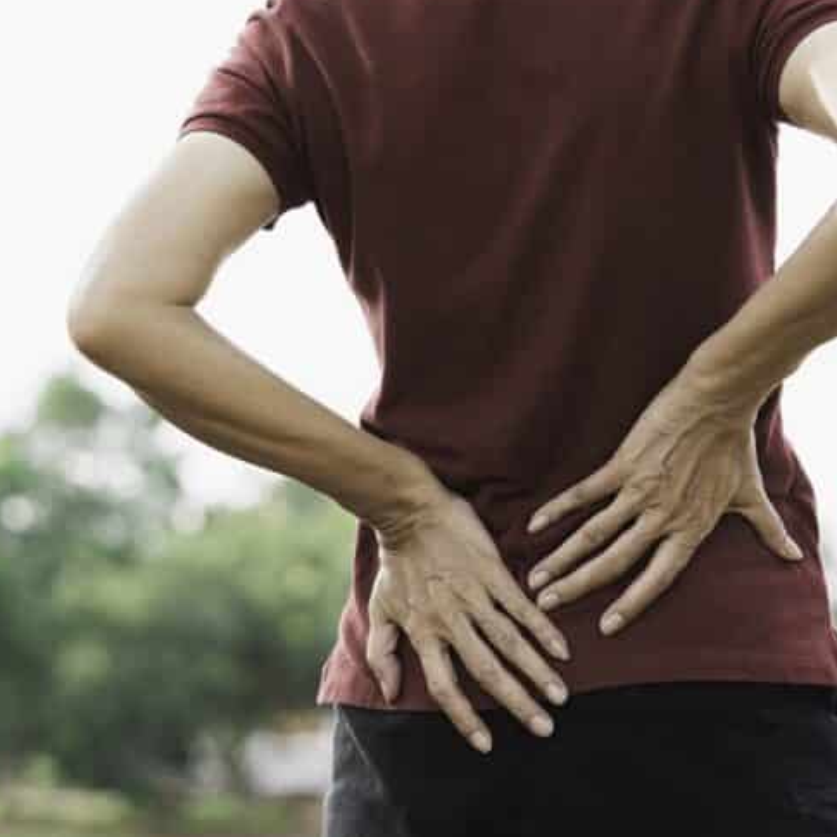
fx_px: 5635
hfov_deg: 8.5
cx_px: 452
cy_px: 437
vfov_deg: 8.5
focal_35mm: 206
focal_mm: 98
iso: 100
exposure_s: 1/90
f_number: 4.8
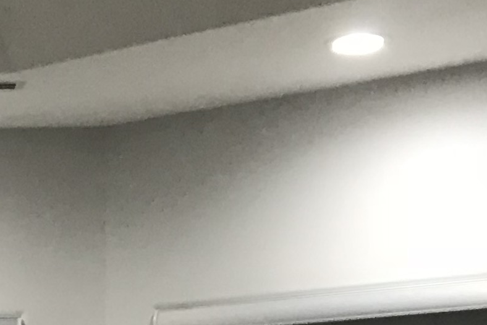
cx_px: -205
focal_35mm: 149
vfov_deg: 8.9
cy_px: 550
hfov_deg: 13.1
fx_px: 2015
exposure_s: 1/30
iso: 32
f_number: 1.8
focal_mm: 3.99
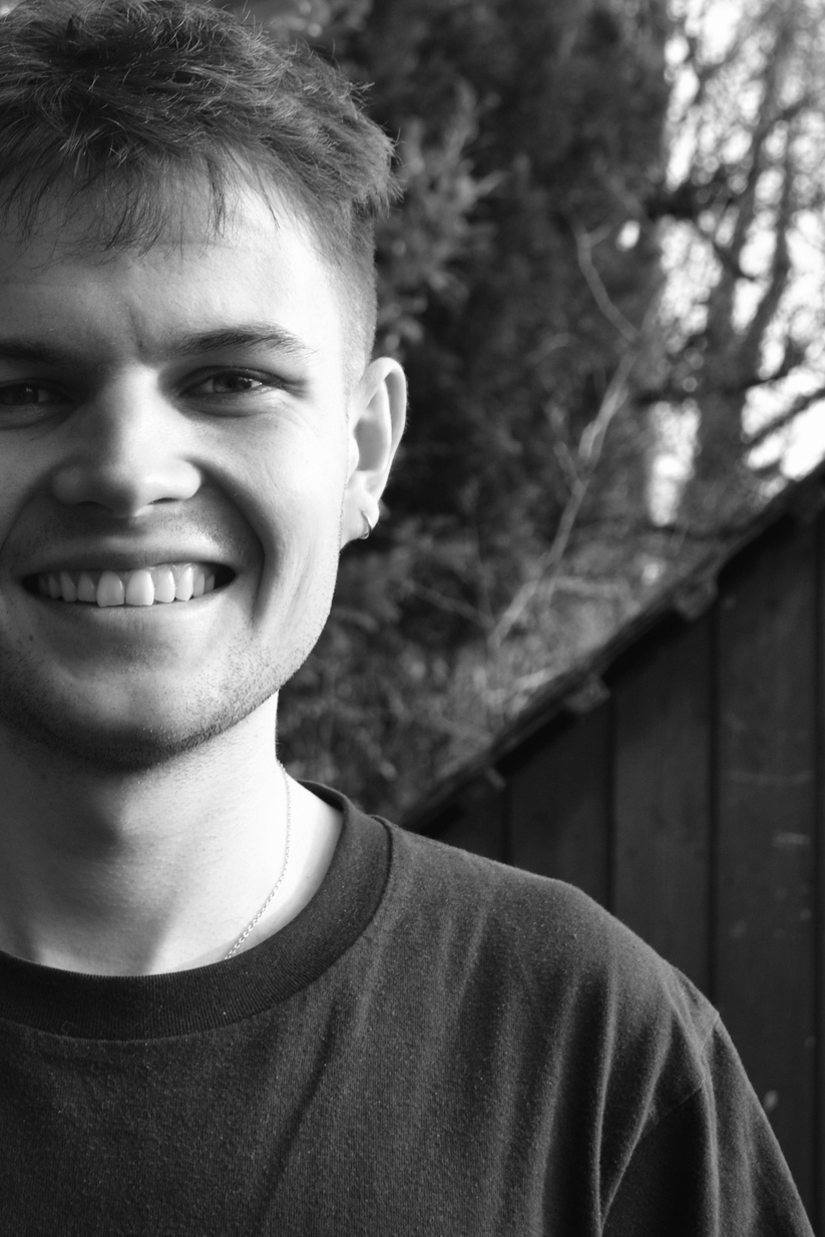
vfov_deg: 28.8
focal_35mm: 70
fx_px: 2405
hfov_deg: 19.3
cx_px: 225
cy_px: 522
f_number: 5.6
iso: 280
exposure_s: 1/125
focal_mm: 32
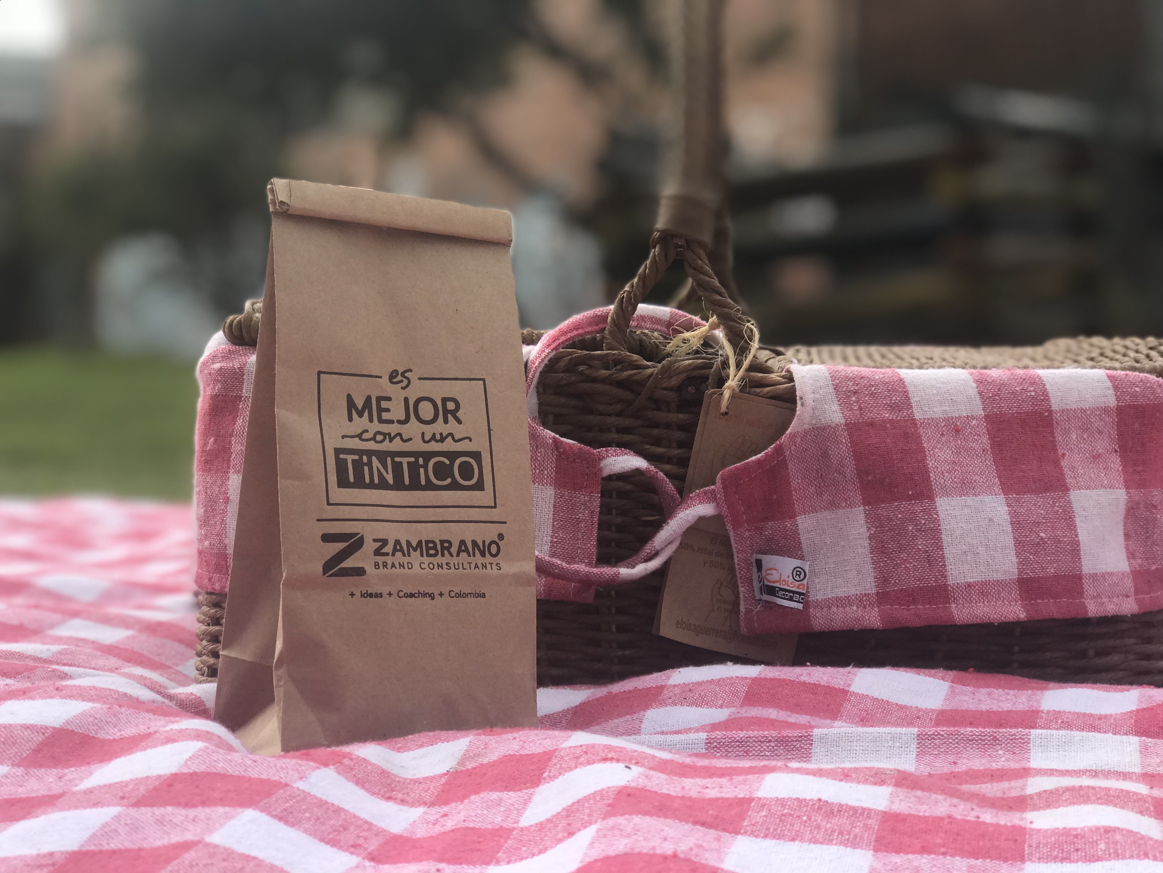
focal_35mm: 57
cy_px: 436
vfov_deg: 25.7
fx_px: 1915
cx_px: 582
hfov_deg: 33.8
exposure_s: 1/264
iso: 20
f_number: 2.8
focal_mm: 6.6
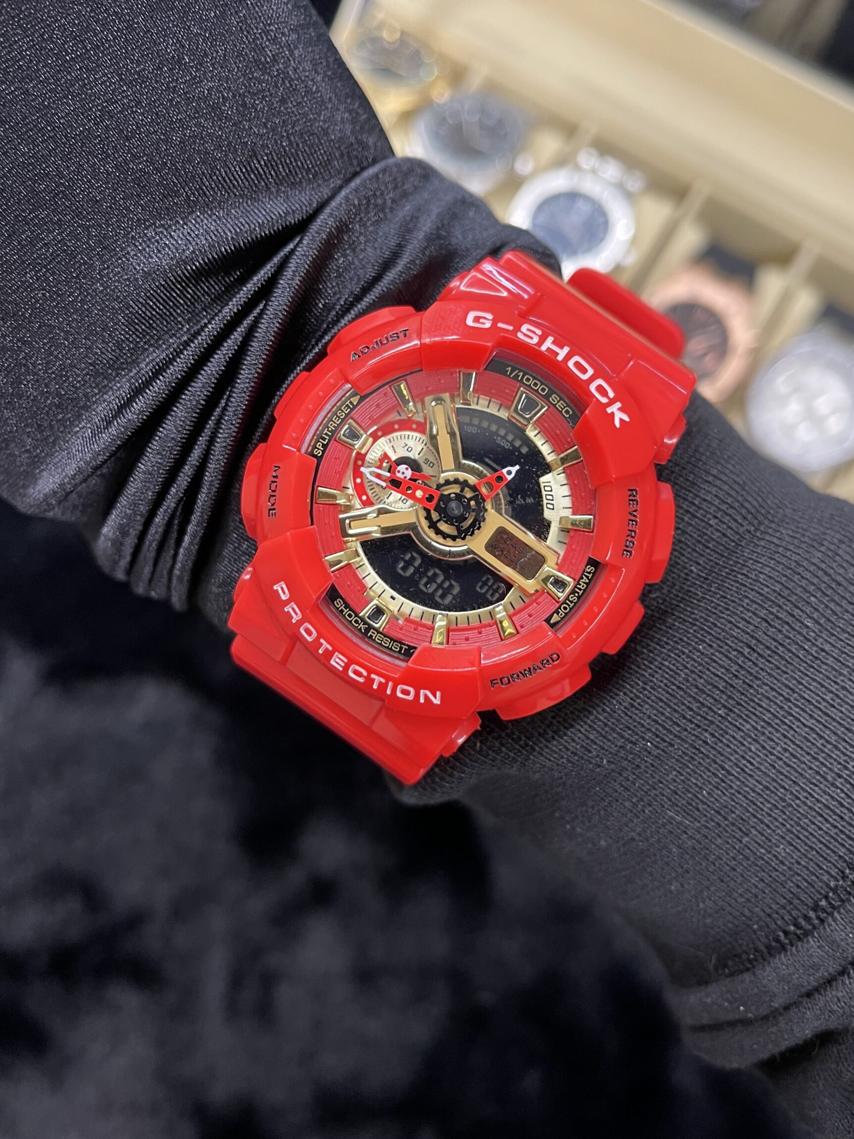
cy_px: 535
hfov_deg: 48.2
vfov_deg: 61.6
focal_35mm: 29
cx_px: 464
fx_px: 954
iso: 160
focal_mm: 5.1
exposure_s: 1/50
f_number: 1.6
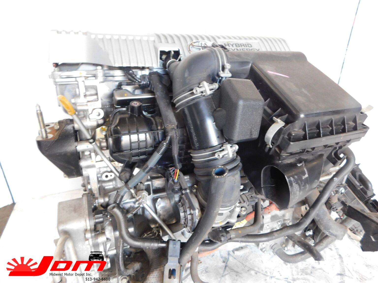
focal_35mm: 23
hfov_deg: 73.9
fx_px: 251
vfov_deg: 58.9
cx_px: 189
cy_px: 142
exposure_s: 1/30
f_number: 3
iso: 320
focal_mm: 4
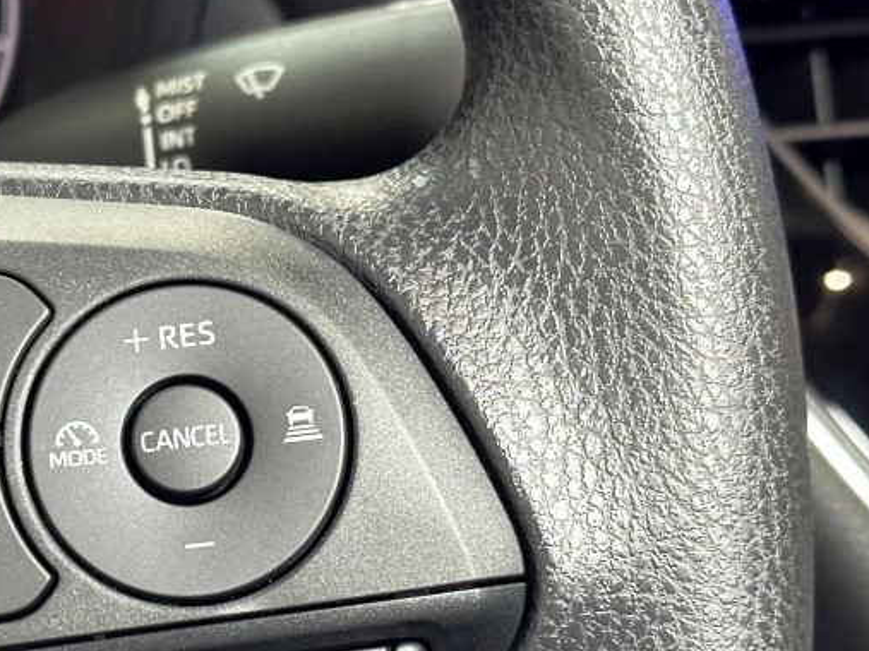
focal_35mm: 97
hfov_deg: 20.1
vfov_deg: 15.2
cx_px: 226
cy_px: 445
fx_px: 2435
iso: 500
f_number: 1.78
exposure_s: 1/30
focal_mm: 6.86
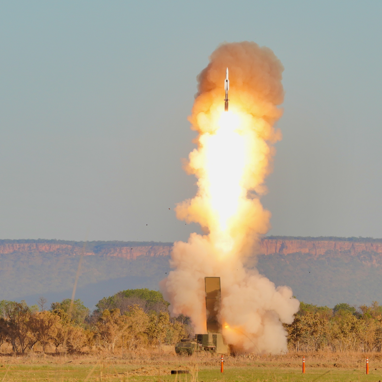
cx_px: 229
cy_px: 191
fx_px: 3196
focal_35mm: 256
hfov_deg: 6.8
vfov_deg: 6.8
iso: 100
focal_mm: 200
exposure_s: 1/400
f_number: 6.3
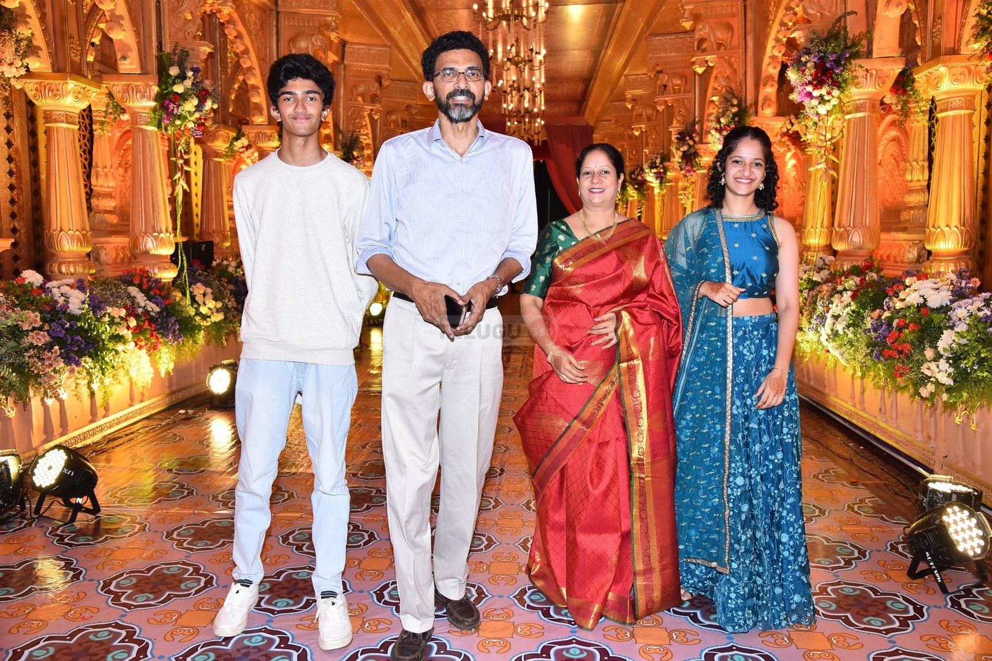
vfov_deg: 42.3
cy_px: 330
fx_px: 854
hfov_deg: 60.3
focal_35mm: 31
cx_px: 496
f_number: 5.6
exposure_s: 1/125
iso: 1000
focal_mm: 31
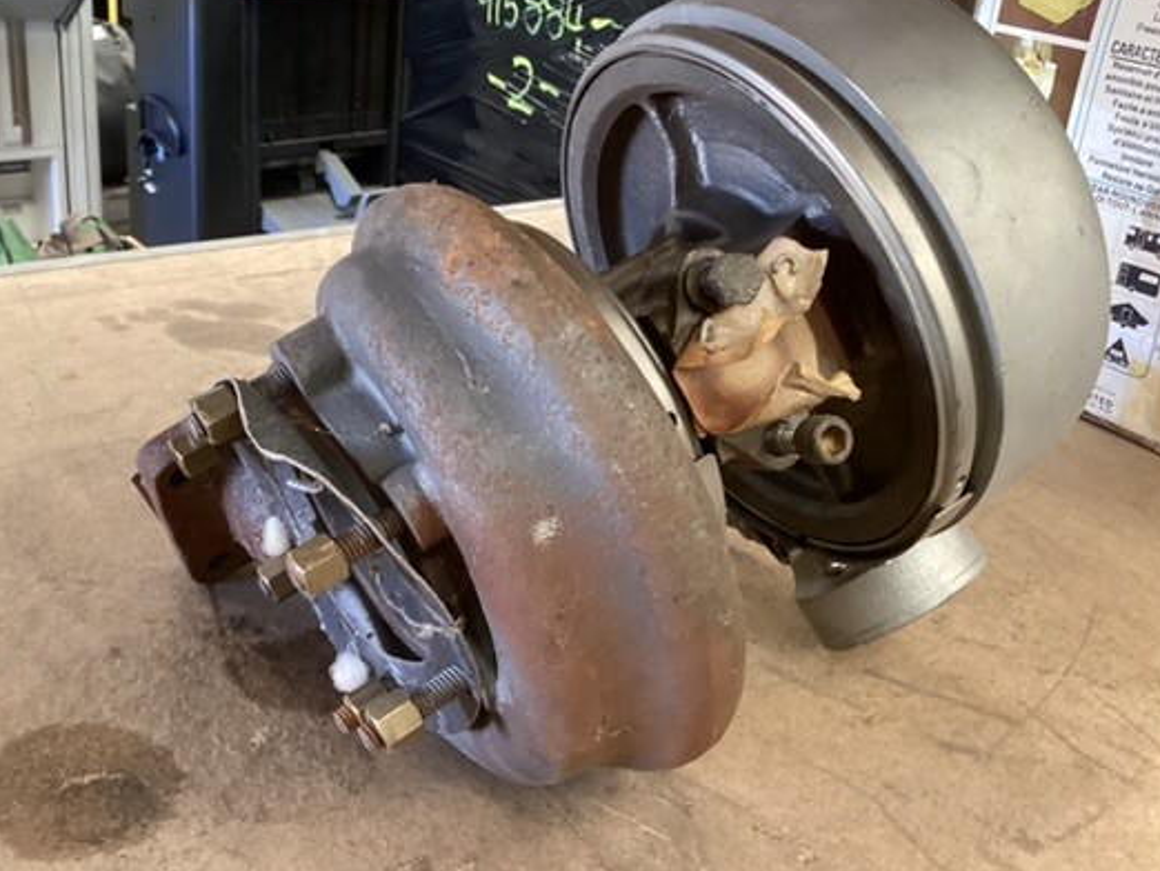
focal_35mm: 38
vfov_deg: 37.7
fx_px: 1274
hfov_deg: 48.9
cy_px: 431
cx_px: 511
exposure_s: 1/50
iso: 250
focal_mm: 3.3
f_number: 2.4
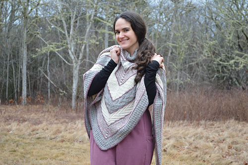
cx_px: 124
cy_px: 82
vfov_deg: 16.5
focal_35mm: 82
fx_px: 568
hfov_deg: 24.6
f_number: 5.6
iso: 400
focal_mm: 55
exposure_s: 1/60
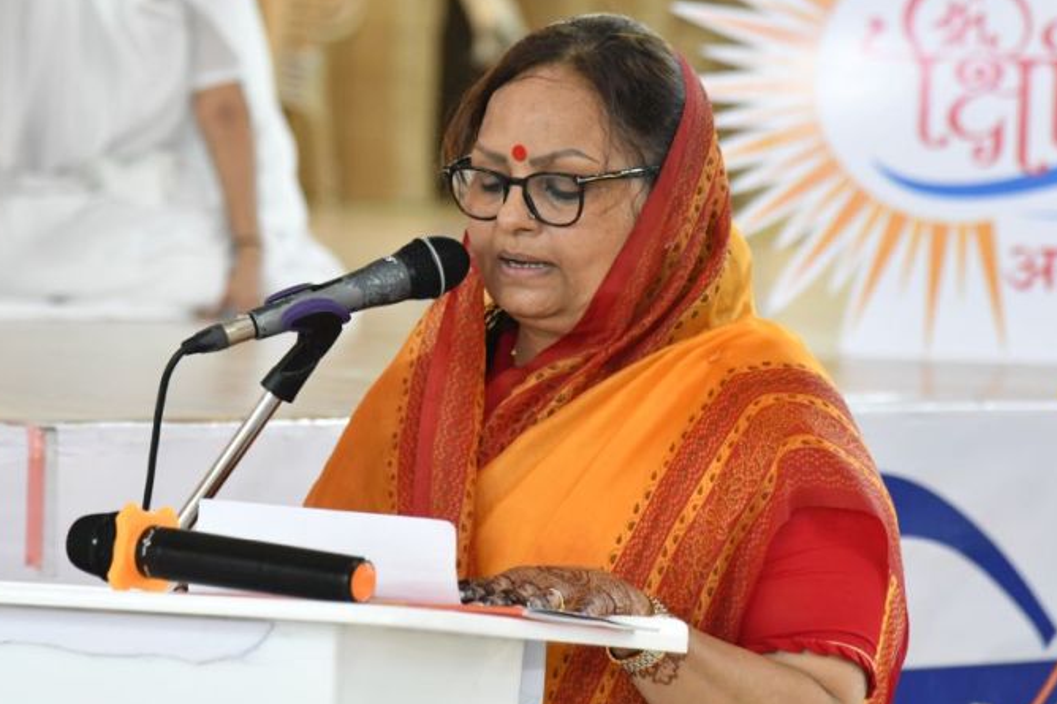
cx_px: 478
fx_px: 5694
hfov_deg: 10.6
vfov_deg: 7.1
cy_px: 255
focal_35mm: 194
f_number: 4.5
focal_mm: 120
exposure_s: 1/250
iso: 2000
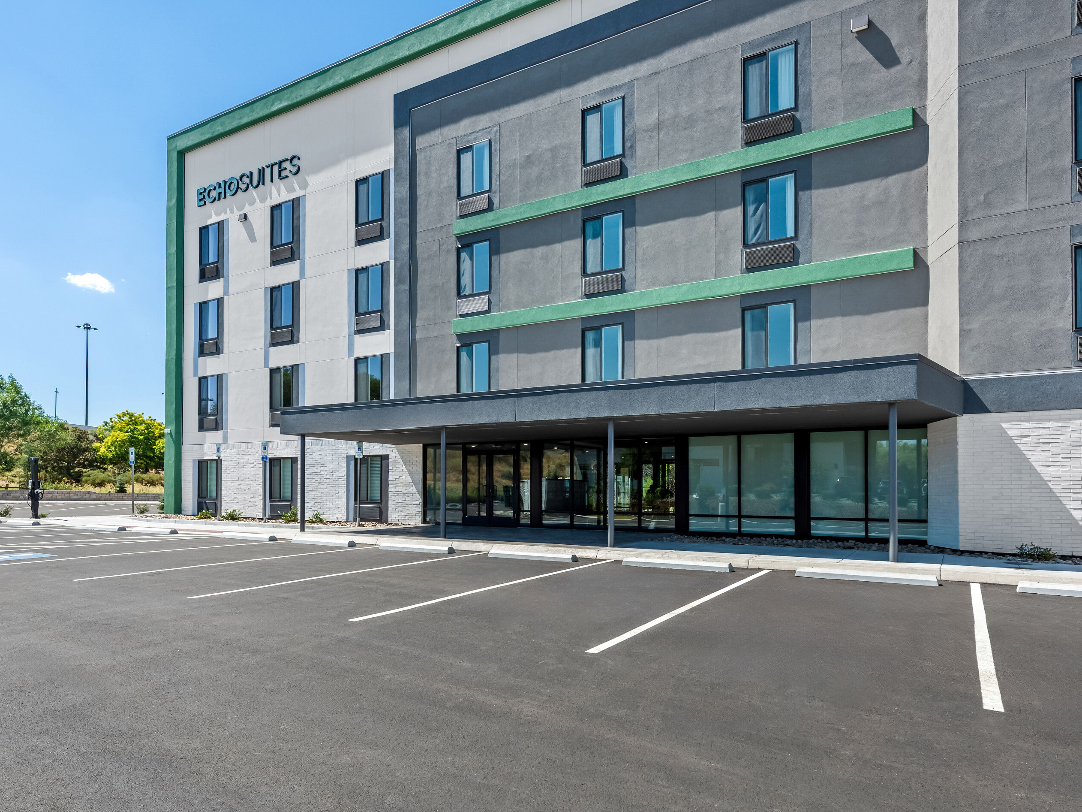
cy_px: 412
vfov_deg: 78.1
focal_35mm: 16
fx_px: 500
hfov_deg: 93.6
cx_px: 635
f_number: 8
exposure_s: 1/400
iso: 250
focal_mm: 14
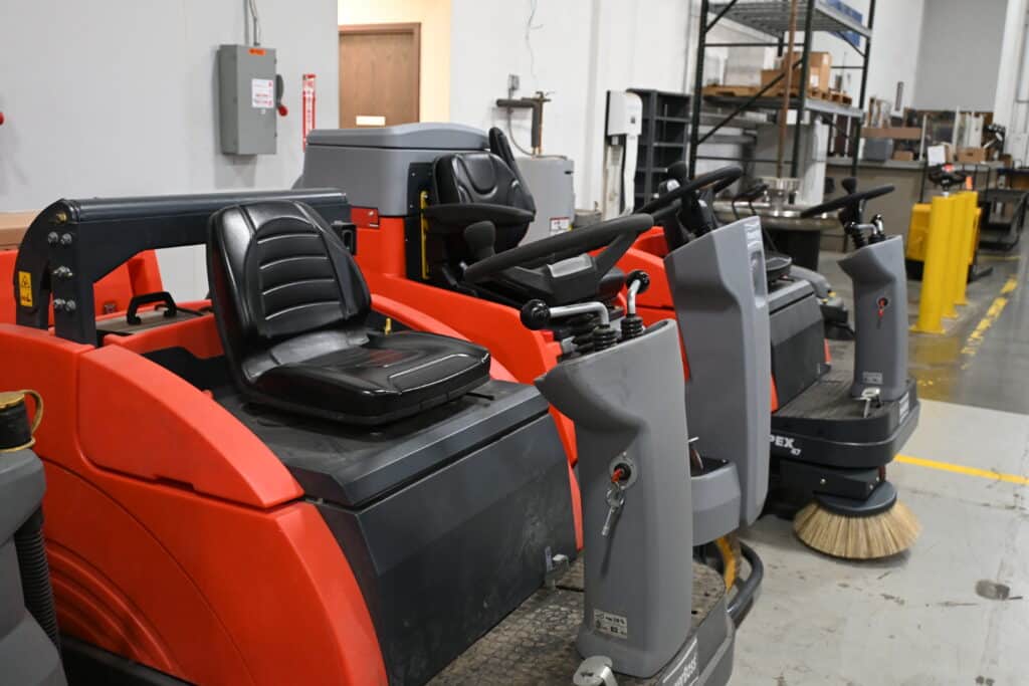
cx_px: 514
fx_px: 943
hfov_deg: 57.2
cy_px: 343
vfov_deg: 40.0
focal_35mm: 33
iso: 1400
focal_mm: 22
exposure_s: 1/40
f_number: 4
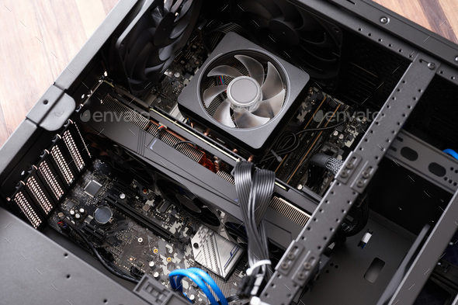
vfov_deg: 19.4
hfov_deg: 28.9
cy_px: 152
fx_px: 890
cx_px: 229
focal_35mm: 70
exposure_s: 1/125
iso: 400
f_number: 5.6
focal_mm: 70
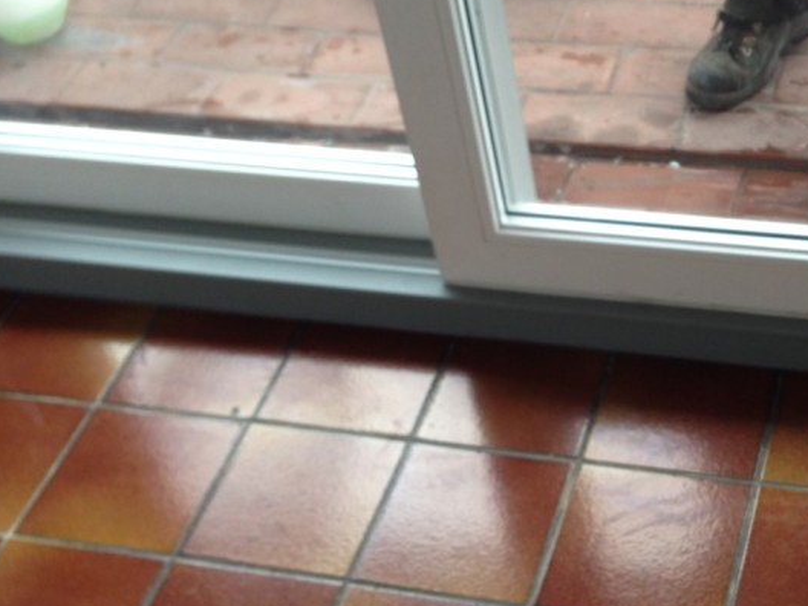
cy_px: 369
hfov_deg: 29.7
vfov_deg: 22.9
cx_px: 632
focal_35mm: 64
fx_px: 1494
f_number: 2.4
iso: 50
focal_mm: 4.12
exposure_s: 1/24
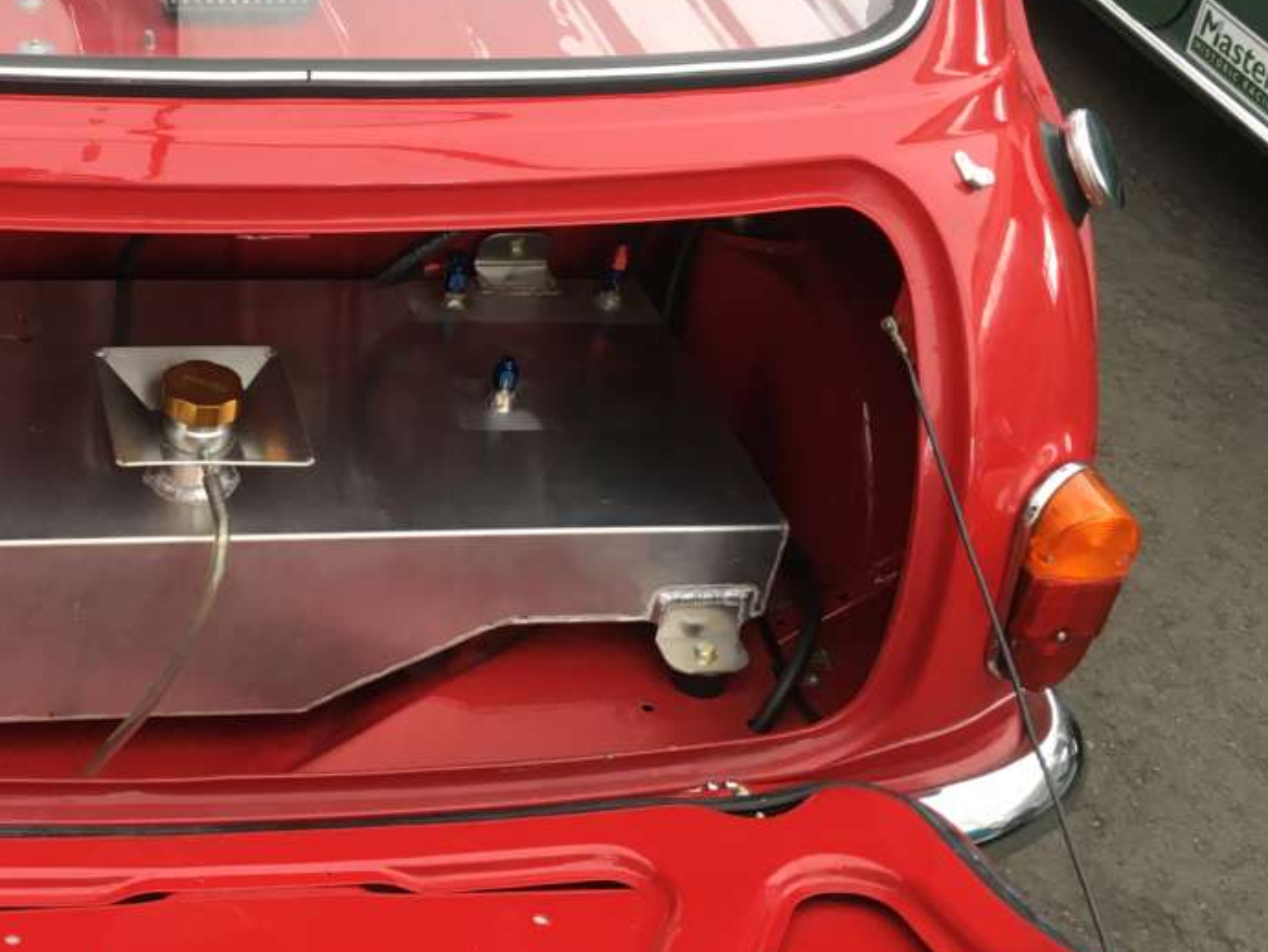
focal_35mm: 58
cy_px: 368
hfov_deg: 31.4
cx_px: 90
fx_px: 2125
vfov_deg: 25.2
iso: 25
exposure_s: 1/33
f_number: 2.2
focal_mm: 4.15
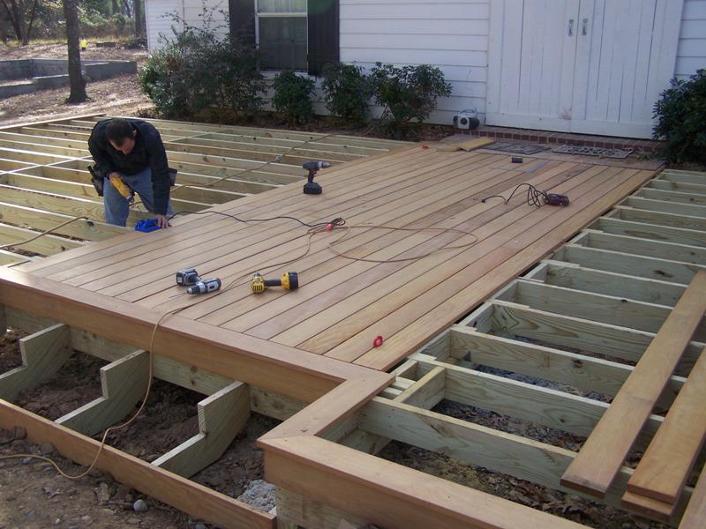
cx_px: 353
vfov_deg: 37.7
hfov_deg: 49.0
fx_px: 775
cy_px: 264
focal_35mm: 38
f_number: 2.8
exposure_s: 1/200
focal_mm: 6.3
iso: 64
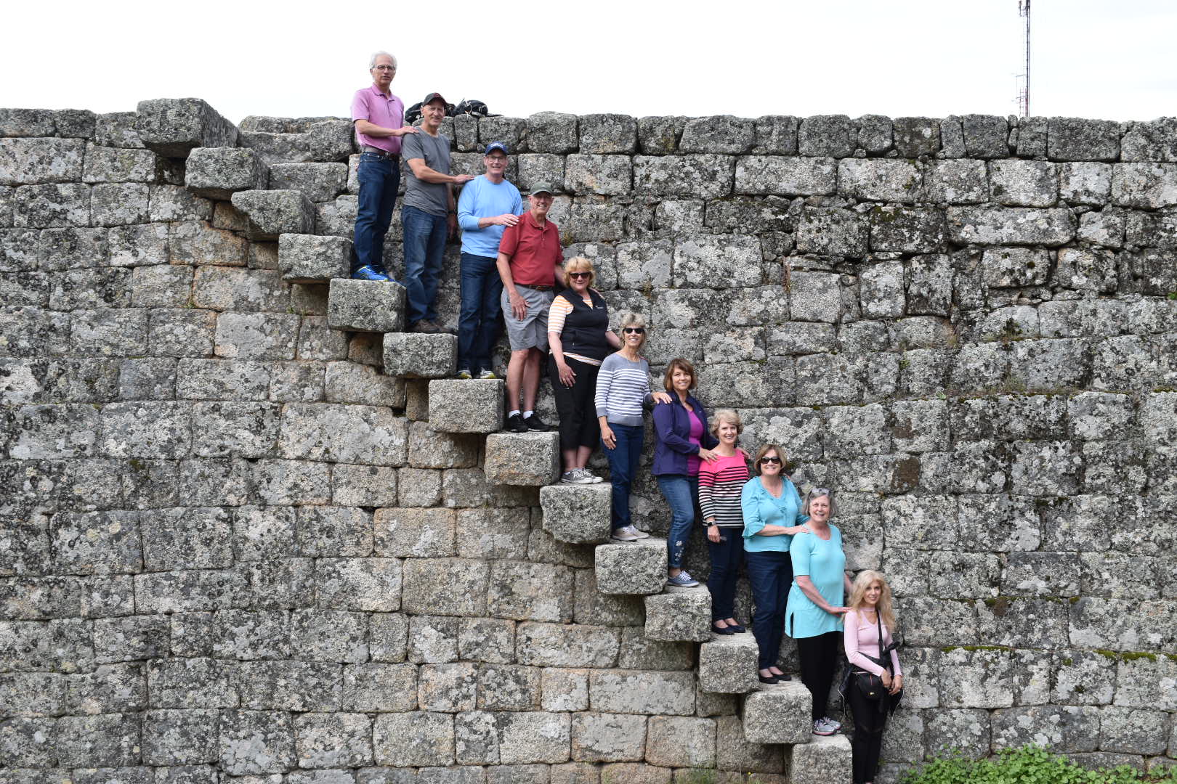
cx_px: 588
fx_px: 1471
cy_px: 392
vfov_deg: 29.9
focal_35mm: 45
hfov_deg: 43.6
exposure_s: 1/250
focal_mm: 30
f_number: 8
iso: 320
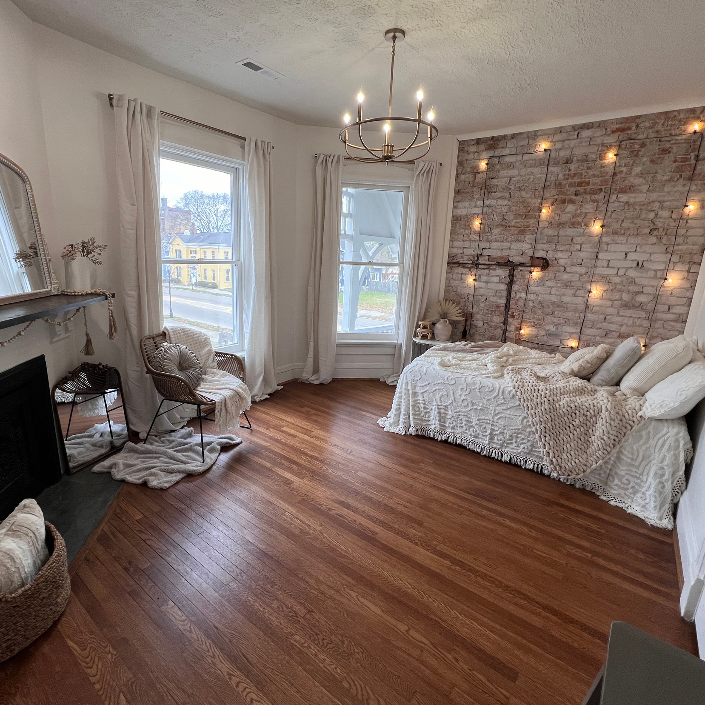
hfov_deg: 87.4
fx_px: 369
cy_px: 350
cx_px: 337
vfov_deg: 87.4
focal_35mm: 16
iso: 80
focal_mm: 1.57
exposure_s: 1/120
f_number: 1.8
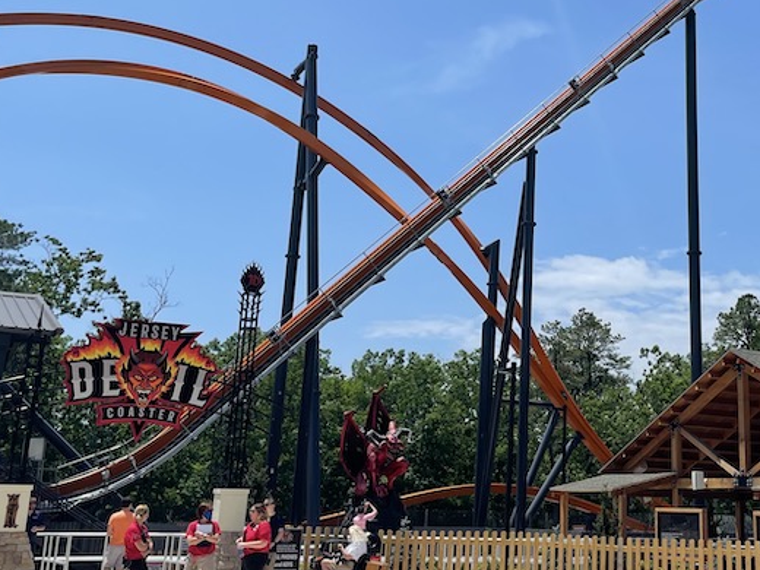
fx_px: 1076
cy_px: 200
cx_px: 589
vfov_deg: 29.5
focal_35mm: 49
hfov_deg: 37.7
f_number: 1.6
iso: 32
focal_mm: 4.2
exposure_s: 1/5814
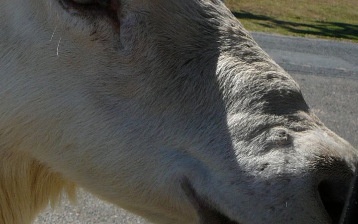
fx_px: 644
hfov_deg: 30.2
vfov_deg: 19.2
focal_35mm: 66
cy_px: 2
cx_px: 63
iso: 80
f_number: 5
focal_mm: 5.2
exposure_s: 1/500
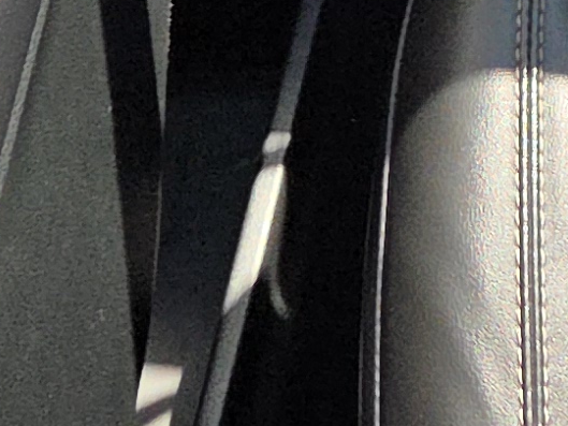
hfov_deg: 10.0
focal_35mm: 174
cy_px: -638
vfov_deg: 7.8
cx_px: 1324
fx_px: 2856
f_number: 1.8
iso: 80
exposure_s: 1/1376
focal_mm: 5.4
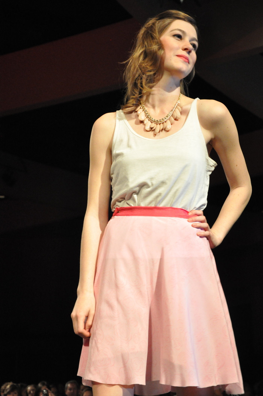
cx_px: 132
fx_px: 791
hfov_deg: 18.9
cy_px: 198
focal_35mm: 72
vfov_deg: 28.1
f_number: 5.6
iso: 2500
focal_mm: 48
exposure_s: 1/125
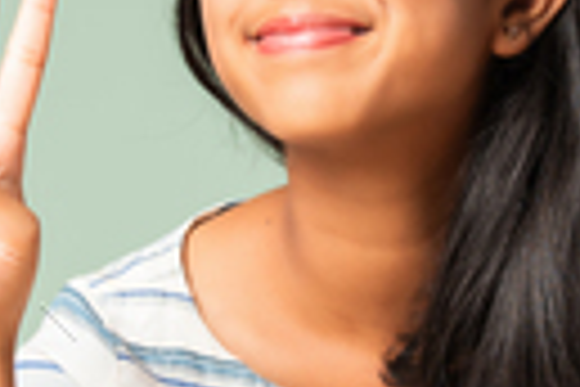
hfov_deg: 4.4
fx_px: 7523
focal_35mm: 467
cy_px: 171
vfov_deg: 2.9
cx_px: 351
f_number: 7.1
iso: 100
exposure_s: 1/125
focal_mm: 102
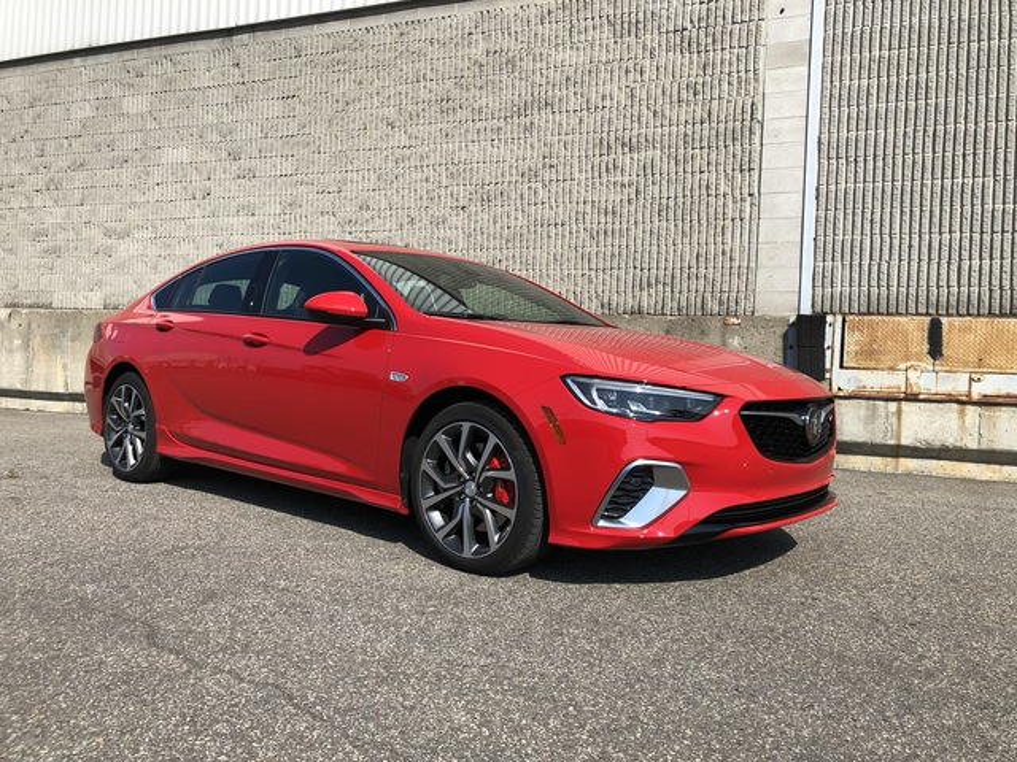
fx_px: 823
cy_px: 381
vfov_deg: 49.7
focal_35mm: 28
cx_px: 508
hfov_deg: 63.4
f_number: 1.8
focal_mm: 4
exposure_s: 1/2288
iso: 20
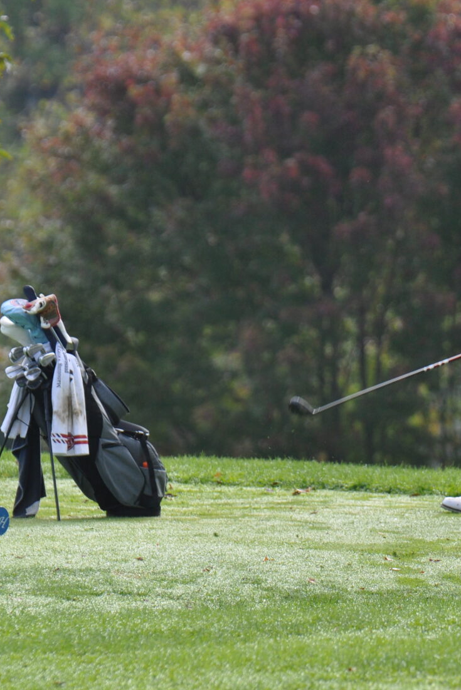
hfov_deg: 2.1
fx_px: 12826
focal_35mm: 668
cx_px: 573
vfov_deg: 3.1
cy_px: 364
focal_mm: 240
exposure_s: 1/1000
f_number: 4
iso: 400
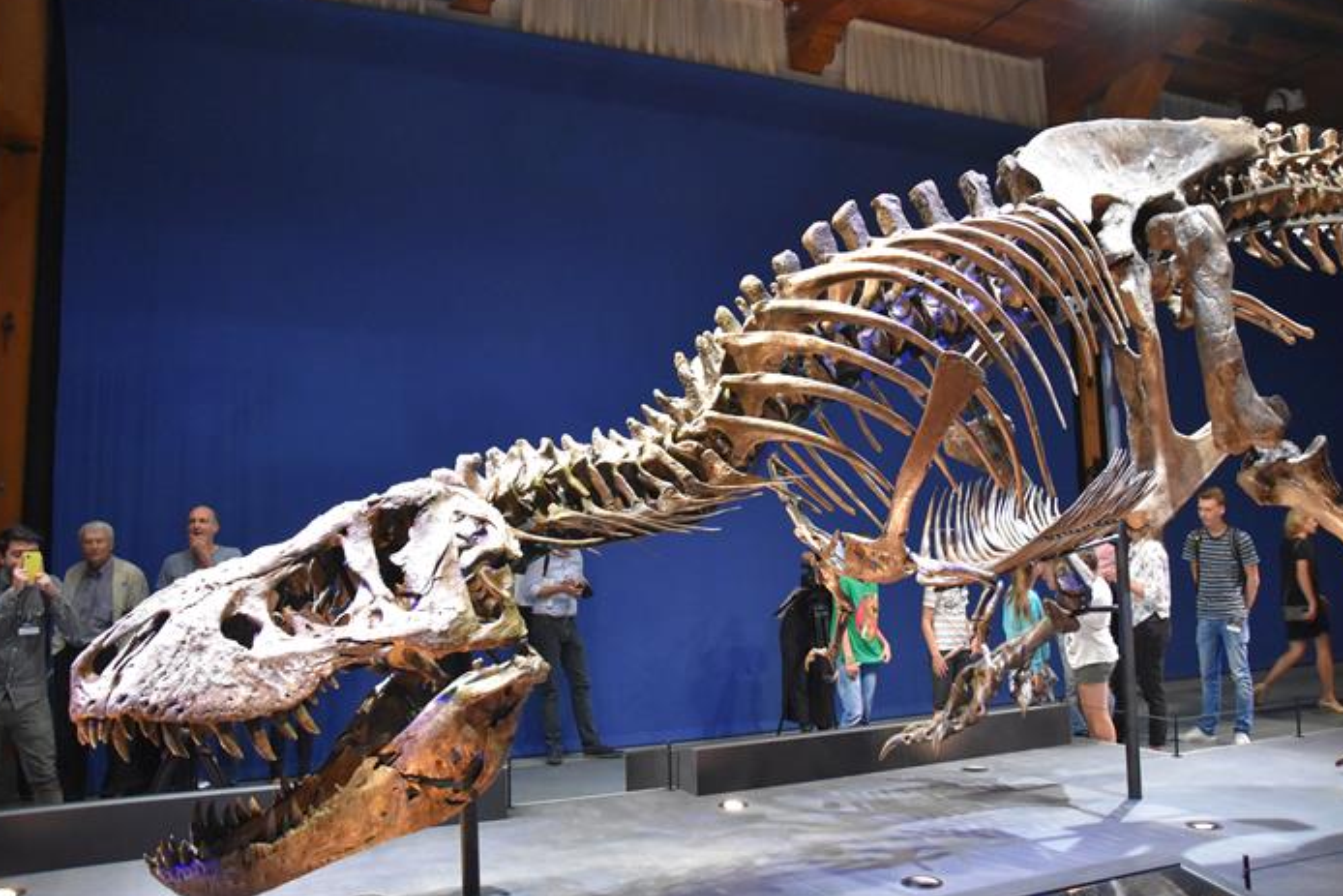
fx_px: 1045
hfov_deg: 65.5
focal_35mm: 28
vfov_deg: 46.4
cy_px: 435
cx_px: 670
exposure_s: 1/60
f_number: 3.5
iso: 5000
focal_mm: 18
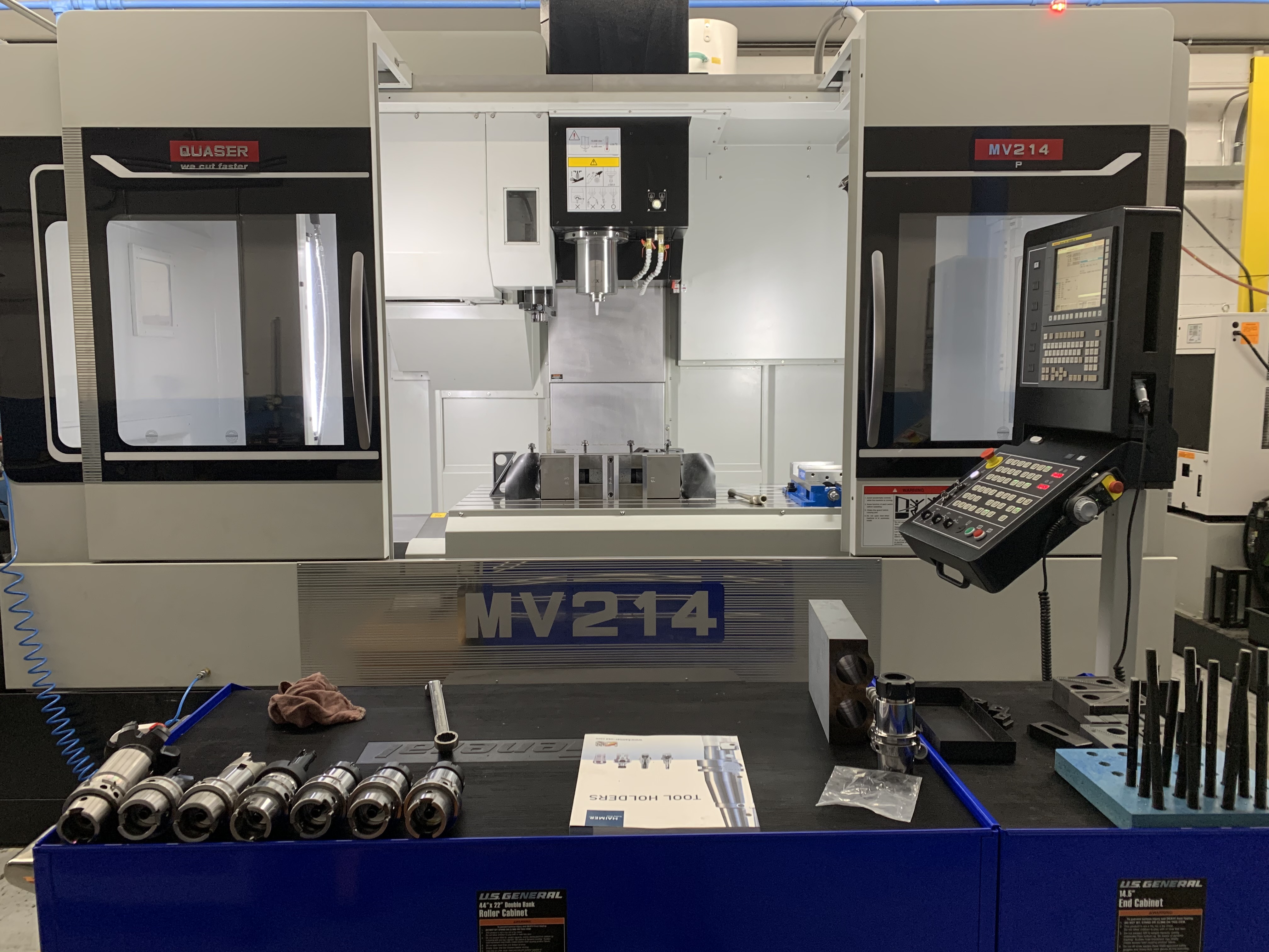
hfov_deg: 67.3
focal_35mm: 26
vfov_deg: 53.1
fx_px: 953
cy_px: 476
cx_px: 634
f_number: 1.8
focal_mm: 4.25
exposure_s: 1/53
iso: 125
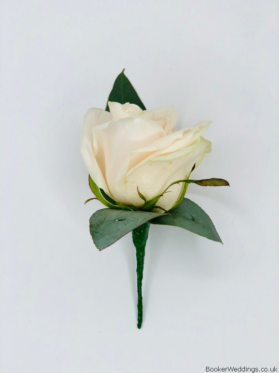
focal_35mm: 52
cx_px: 140
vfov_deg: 36.8
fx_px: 559
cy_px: 186
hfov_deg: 28.0
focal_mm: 6
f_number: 2.4
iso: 16
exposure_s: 1/220
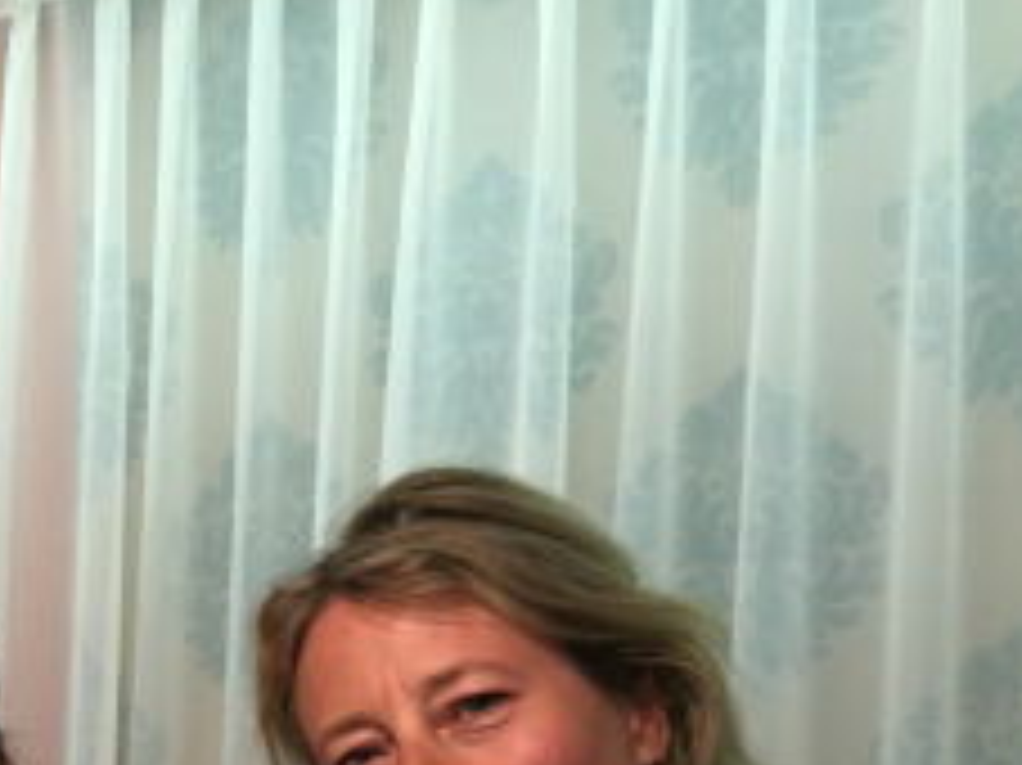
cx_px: -95
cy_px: 799
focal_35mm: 64
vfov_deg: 21.9
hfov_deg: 27.7
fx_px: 1889
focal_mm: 4.15
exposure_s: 1/33
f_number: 2.2
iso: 250
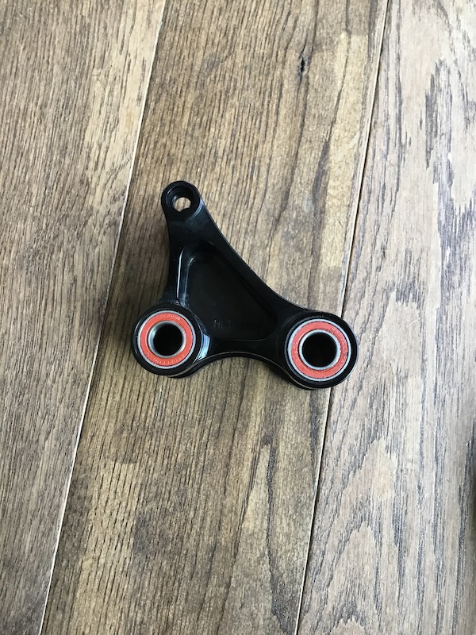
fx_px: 568
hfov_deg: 45.4
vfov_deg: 58.4
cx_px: 238
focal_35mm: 31
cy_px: 318
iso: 64
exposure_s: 1/30
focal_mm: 3.3
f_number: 2.4
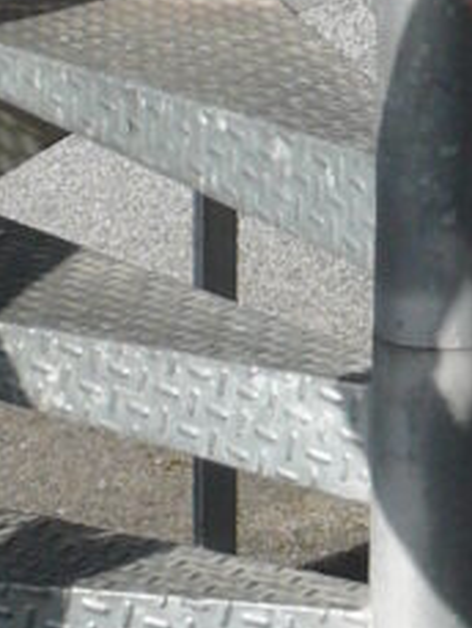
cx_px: 456
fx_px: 4268
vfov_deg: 8.4
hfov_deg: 6.3
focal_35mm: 235
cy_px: 0
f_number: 4
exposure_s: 1/200
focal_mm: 7.4
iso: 100
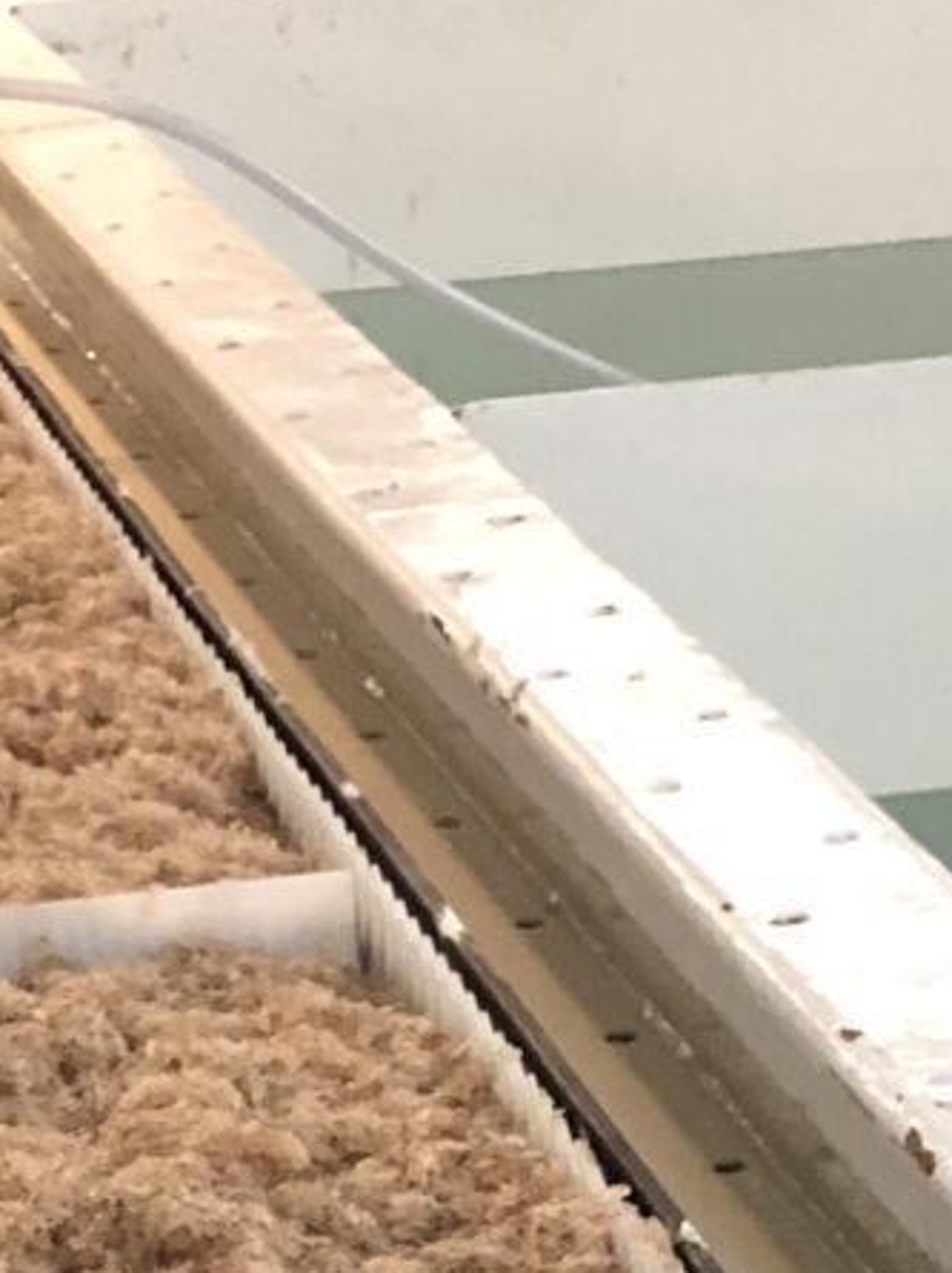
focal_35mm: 129
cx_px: 589
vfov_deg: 12.7
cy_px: 2798
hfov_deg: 11.5
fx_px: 4737
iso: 100
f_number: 1.8
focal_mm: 3.99
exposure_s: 1/14
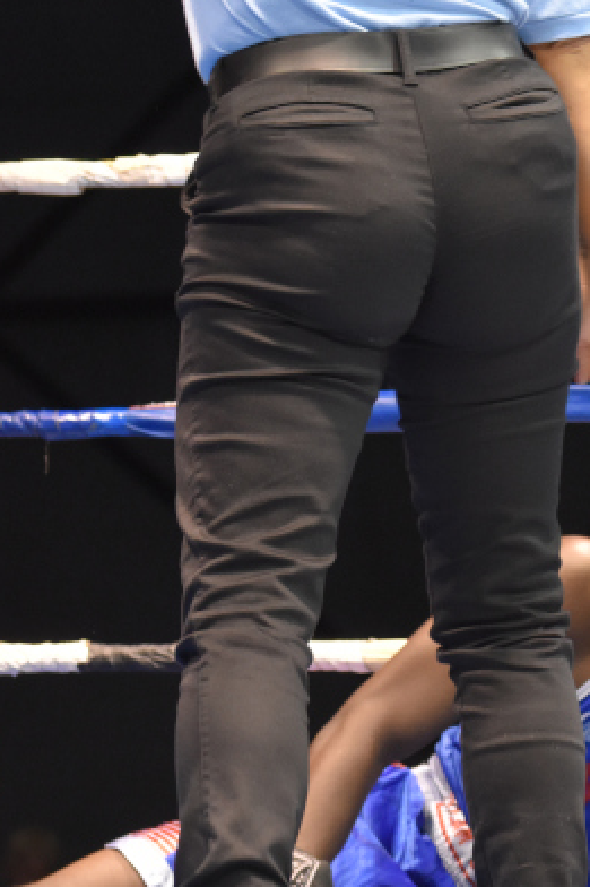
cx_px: 423
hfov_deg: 5.1
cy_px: 571
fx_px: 6569
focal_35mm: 267
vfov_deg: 7.7
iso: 1600
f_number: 4.8
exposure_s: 1/200
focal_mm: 82
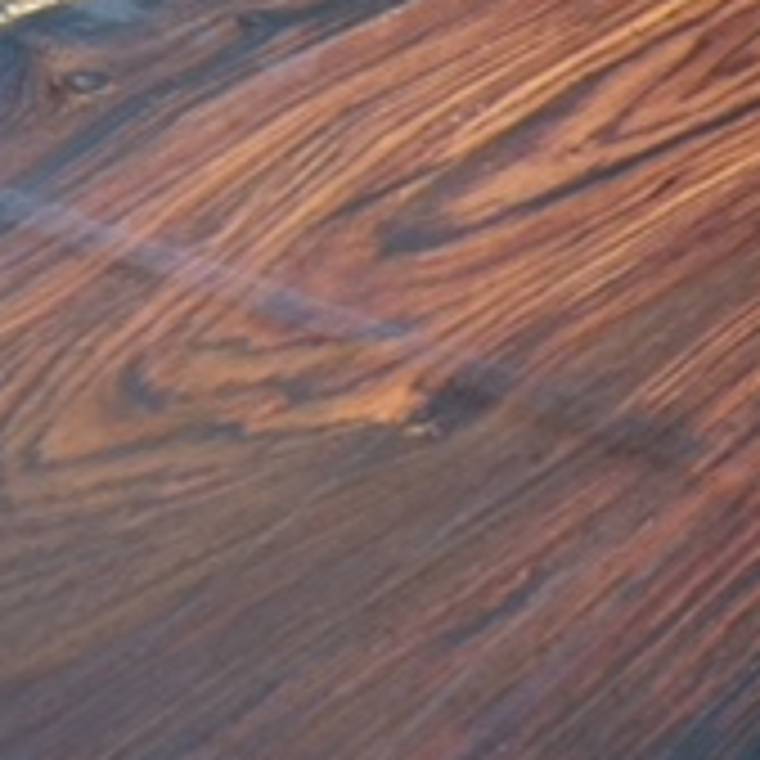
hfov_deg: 16.2
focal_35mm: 97
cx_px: 1187
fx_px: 2409
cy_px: 288
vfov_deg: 17.9
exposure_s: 1/15
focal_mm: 4.15
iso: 80
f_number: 2.2
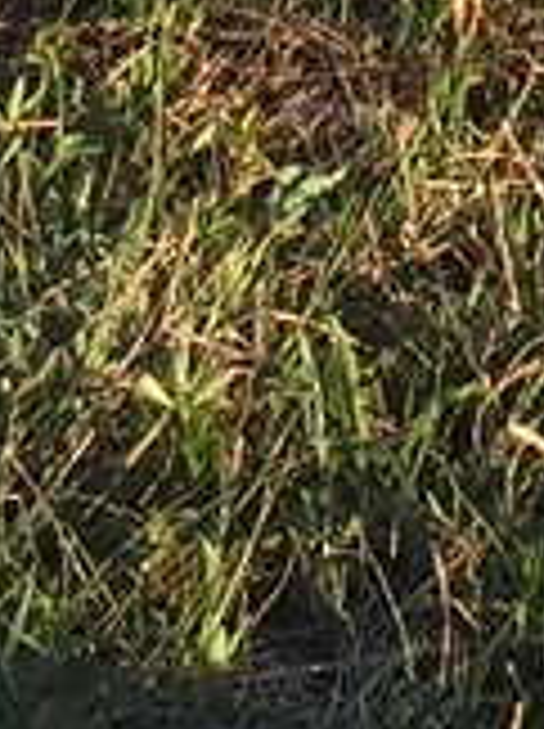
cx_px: 1277
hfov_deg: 4.9
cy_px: -1908
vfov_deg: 6.0
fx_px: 6156
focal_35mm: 293
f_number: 2.2
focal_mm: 4.15
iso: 32
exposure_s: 1/140
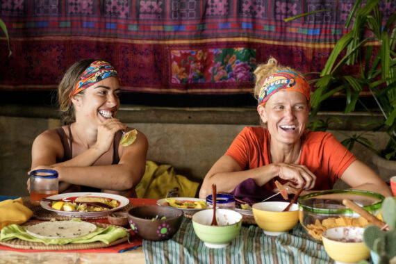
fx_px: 1529
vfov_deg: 9.9
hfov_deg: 14.8
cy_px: 132
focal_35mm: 139
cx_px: 198
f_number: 5.6
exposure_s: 1/500
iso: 3200
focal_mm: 139
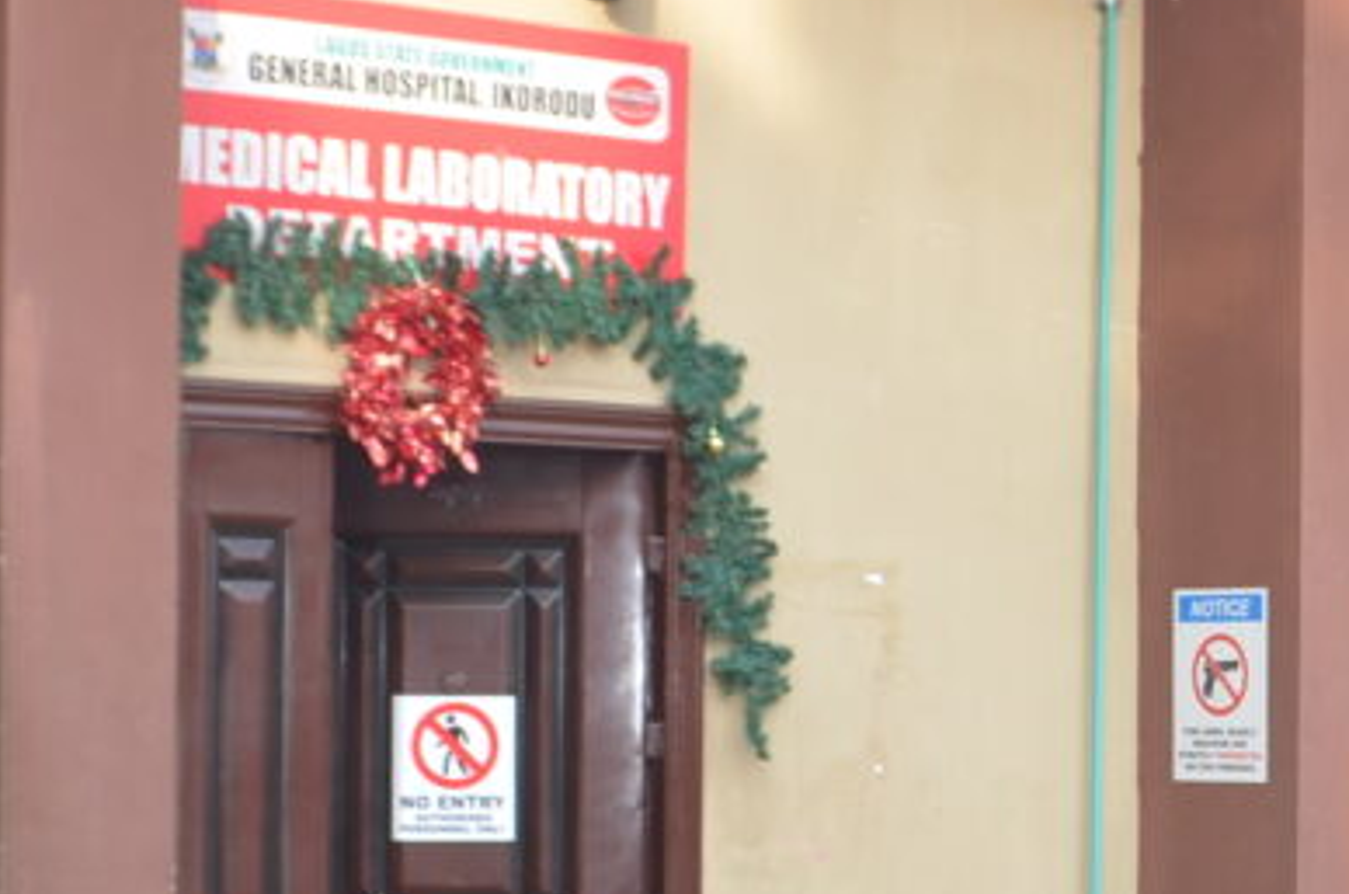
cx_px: 1053
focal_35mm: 107
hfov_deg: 19.0
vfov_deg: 12.7
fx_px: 4001
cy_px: 600
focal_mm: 18
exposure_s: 1/125
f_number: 5.6
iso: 125
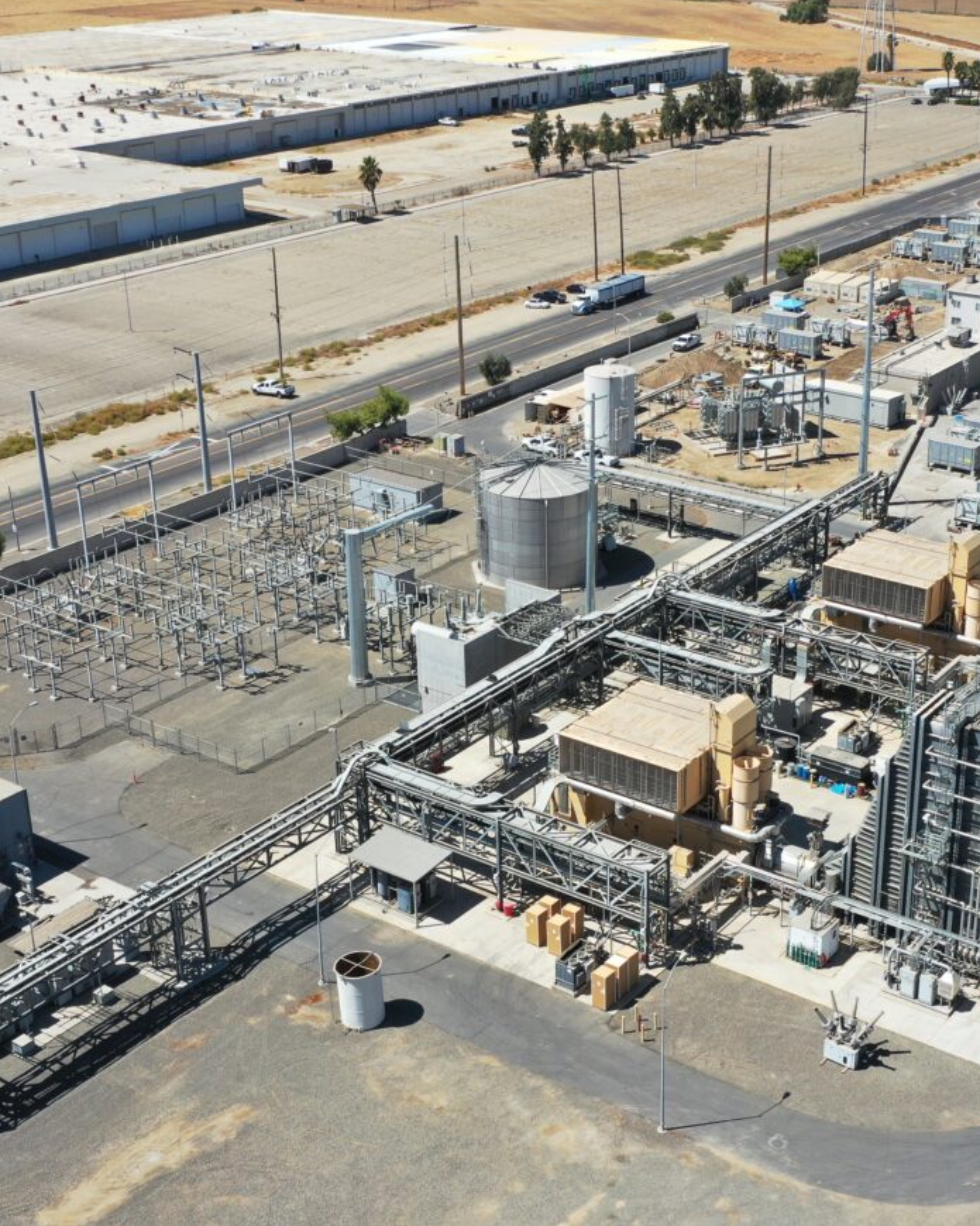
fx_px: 1777
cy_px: 612
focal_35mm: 49
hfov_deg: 30.6
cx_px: 646
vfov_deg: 38.1
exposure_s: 1/500
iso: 100
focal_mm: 10.26
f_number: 5.6
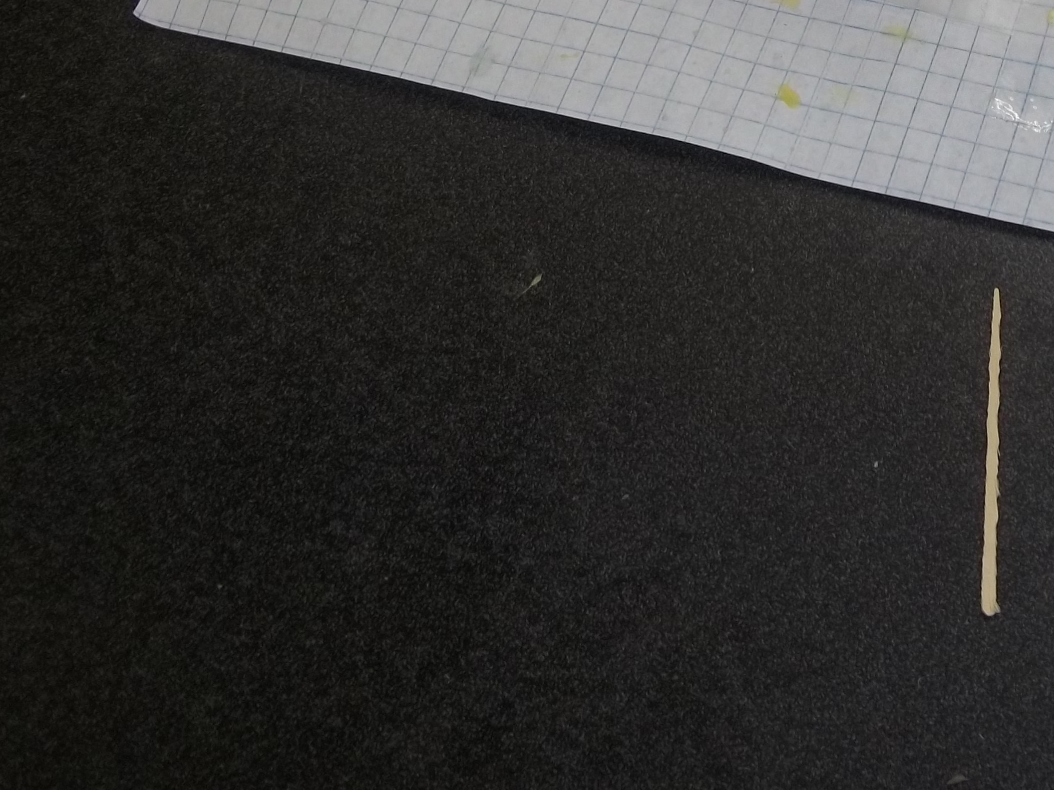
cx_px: 980
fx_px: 1979
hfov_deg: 28.5
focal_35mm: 65
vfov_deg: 21.7
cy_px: -10
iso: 64
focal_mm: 5.7
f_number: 2.9
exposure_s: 1/30
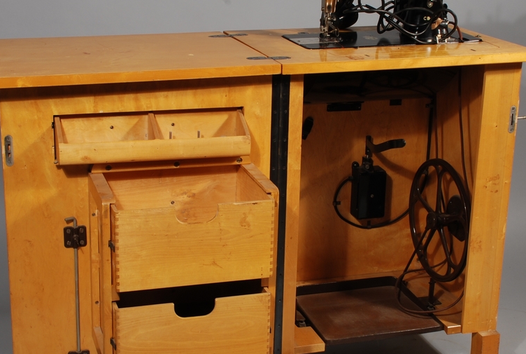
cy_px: 189
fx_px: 981
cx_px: 242
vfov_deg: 20.4
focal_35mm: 67
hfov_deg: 30.0
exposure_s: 1.3
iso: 100
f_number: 16
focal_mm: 28
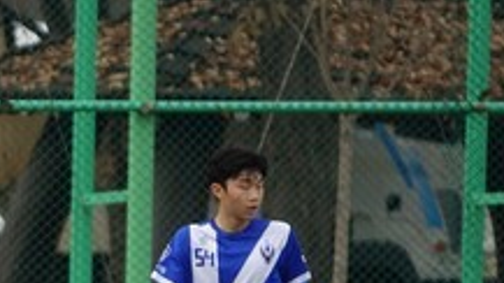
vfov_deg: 0.7
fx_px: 23197
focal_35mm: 1736
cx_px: 174
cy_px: 462
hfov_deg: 1.2
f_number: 4
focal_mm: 220
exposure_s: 1/250
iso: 200
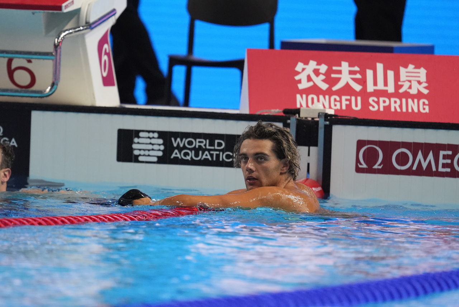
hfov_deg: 2.3
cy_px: 154
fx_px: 11485
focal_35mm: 900
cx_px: 230
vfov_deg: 1.5
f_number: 4
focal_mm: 600
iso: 4000
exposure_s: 1/2000
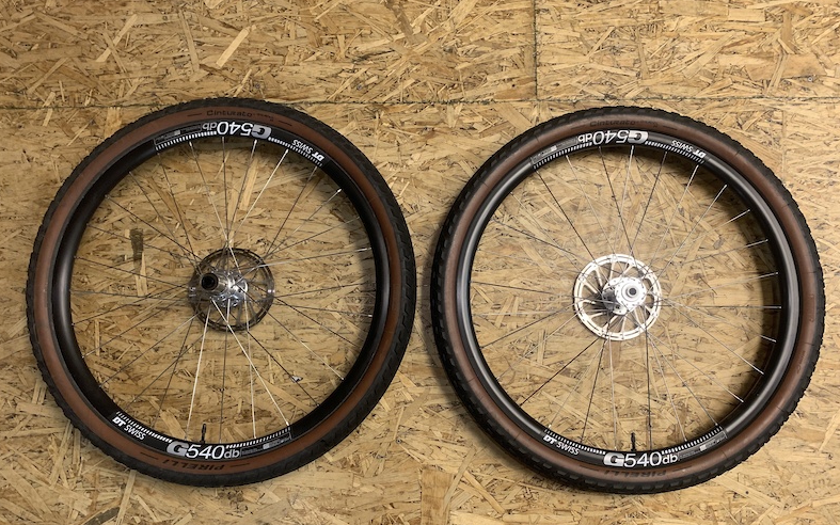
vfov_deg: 44.5
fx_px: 641
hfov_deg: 66.5
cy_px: 296
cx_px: 424
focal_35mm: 28
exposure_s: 1/60
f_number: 1.8
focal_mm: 4.25
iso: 80
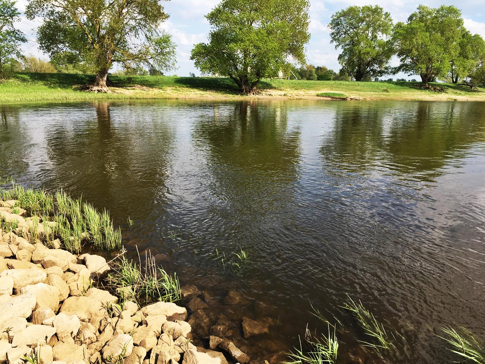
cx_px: 242
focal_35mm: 29
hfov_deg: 61.7
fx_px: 406
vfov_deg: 48.2
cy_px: 182
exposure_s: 1/1282
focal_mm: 4.15
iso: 25
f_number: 2.2
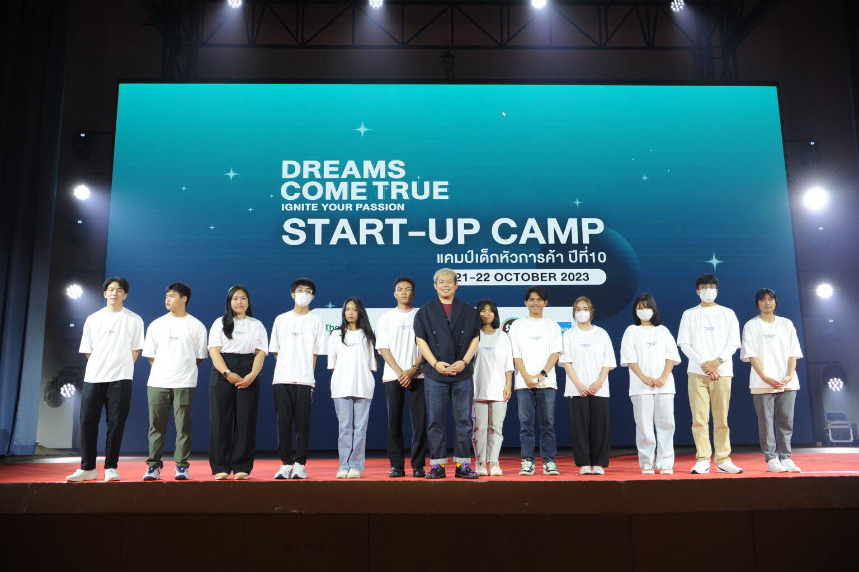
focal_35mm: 32
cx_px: 430
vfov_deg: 41.1
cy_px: 286
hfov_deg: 58.7
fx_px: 763
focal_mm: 32
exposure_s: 1/80
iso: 800
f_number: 5
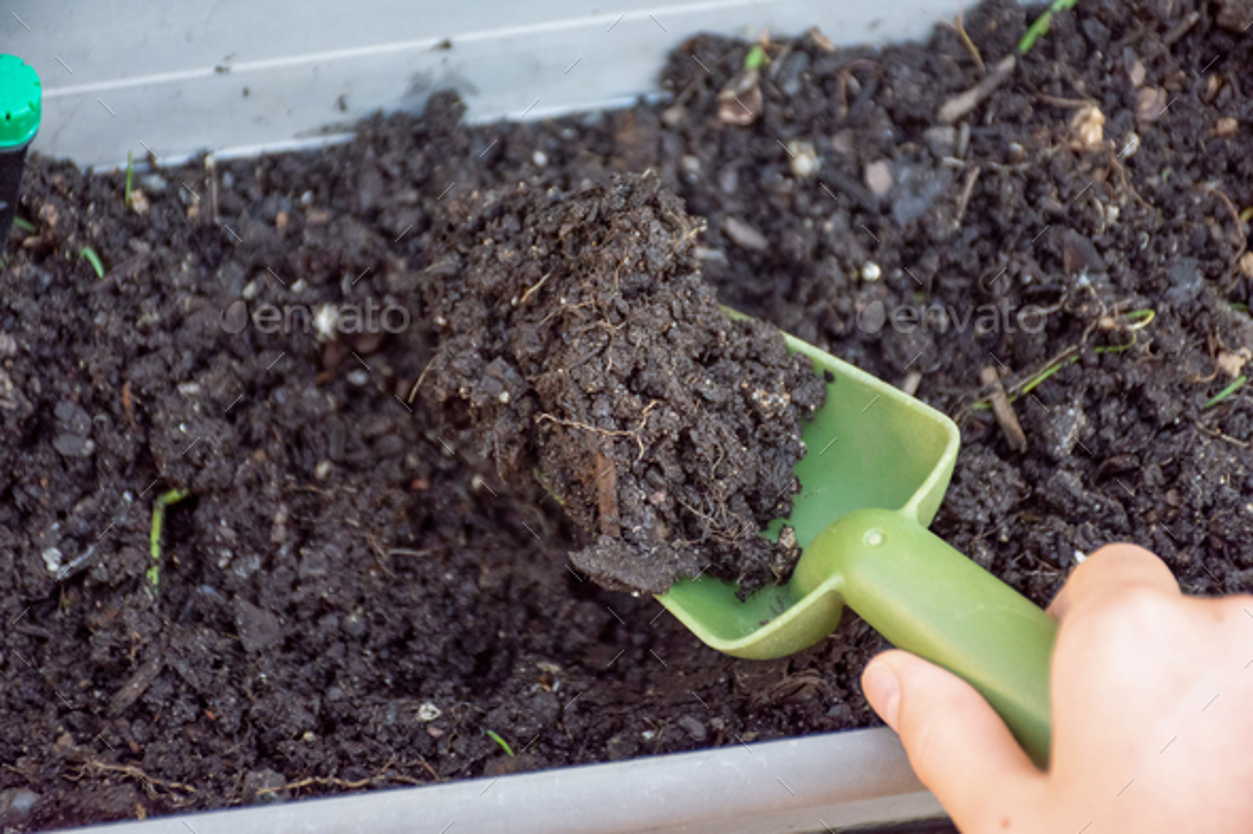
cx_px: 626
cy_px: 417
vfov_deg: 10.7
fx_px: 4436
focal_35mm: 128
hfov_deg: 16.1
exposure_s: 1/250
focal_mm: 85
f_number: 5.6
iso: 500
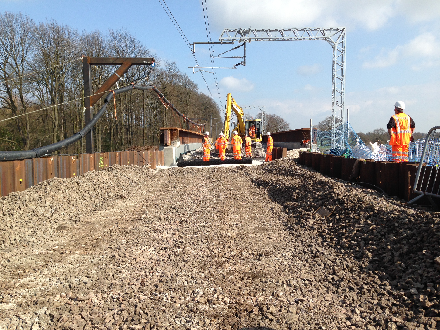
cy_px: 165
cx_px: 220
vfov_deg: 42.9
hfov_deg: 55.4
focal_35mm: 33
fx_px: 419
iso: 50
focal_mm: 4.12
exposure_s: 1/1178
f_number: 2.4
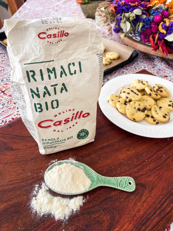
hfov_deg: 53.1
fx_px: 173
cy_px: 116
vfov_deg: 67.3
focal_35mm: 26
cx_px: 86
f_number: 1.6
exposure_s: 1/100
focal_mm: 5.1
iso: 125
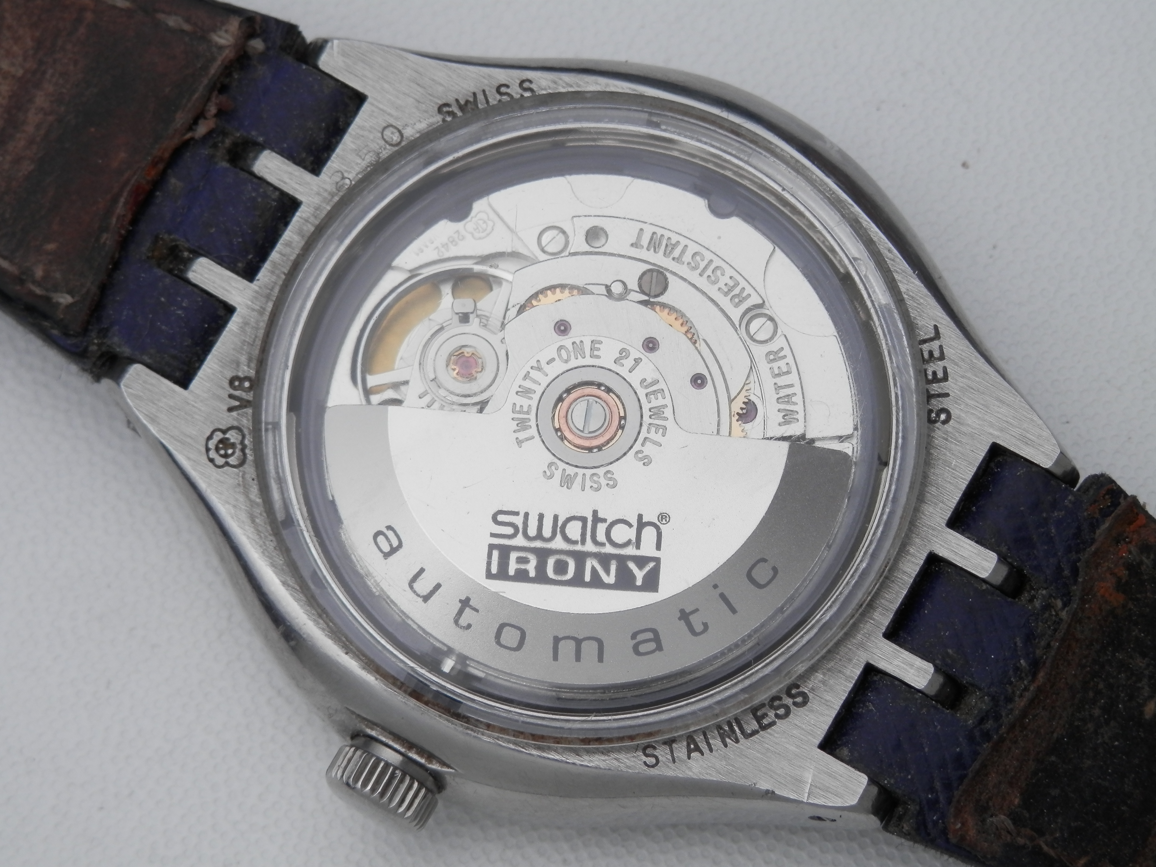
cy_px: 434
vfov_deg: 8.8
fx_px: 5644
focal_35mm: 169
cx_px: 578
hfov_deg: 11.7
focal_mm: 30.2
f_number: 5.7
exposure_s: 1/500
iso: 80
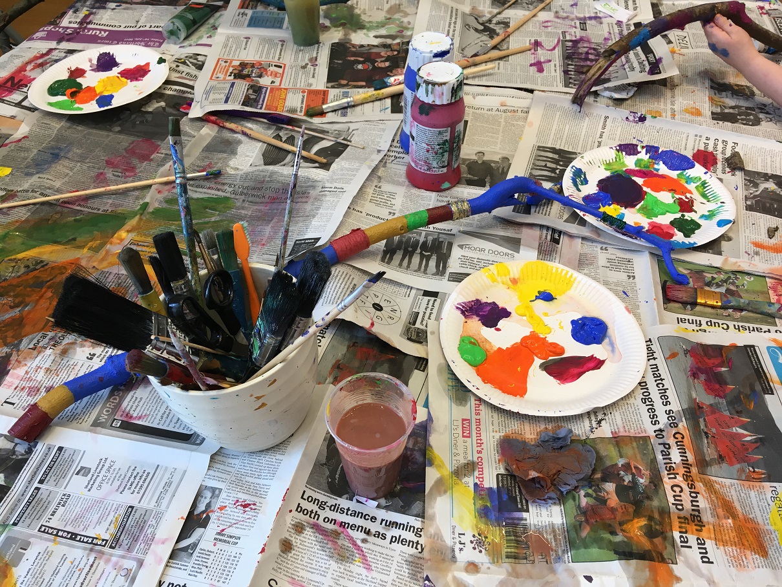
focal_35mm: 29
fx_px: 655
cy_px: 294
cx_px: 391
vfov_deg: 48.2
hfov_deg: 61.6
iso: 25
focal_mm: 4.15
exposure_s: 1/33
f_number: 2.2
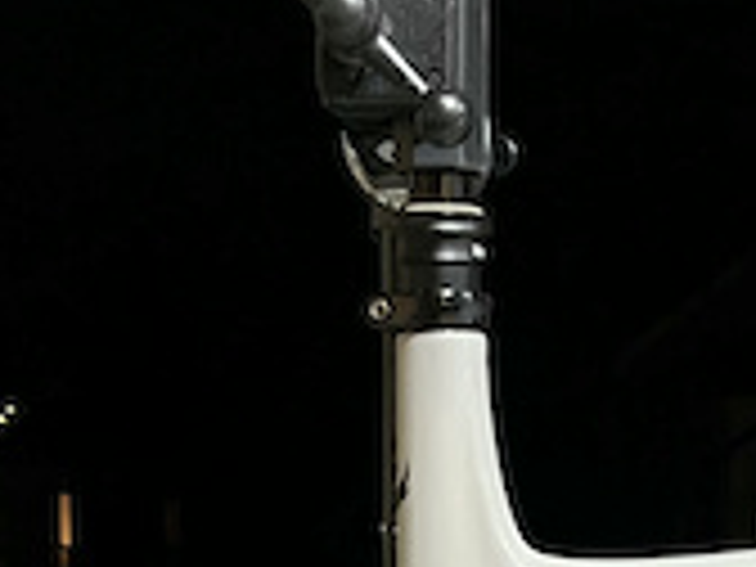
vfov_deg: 11.5
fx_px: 2708
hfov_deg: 15.8
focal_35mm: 124
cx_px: 526
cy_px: 837
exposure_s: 1/60
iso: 250
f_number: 1.5
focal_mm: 5.7
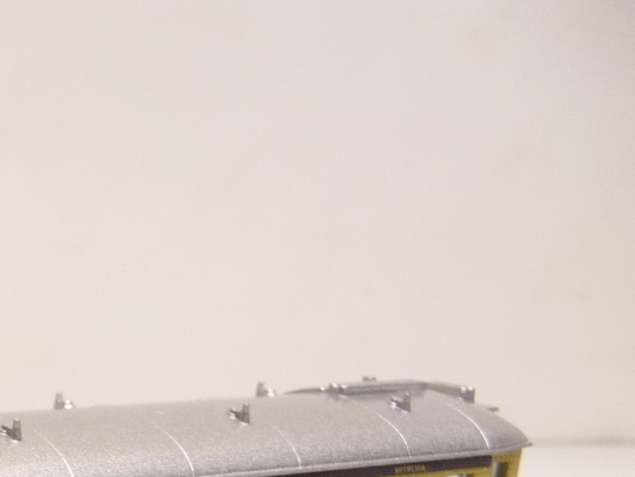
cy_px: 632
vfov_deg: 16.9
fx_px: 1505
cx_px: -257
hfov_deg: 21.0
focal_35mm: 82
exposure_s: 1/30
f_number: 3.3
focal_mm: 4.7
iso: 100
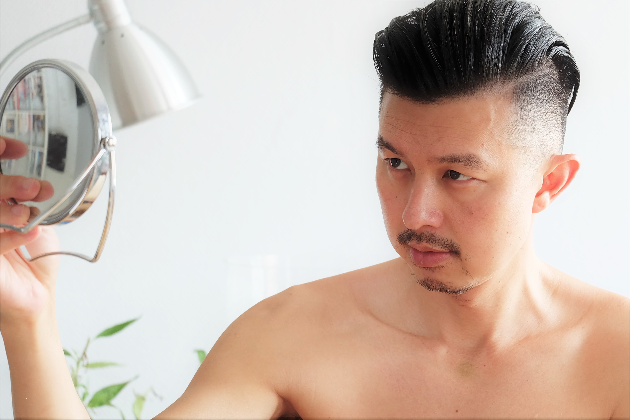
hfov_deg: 21.5
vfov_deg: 14.4
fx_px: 1662
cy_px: 210
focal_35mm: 95
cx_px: 315
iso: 800
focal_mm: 63.2
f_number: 4.8
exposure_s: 1/60
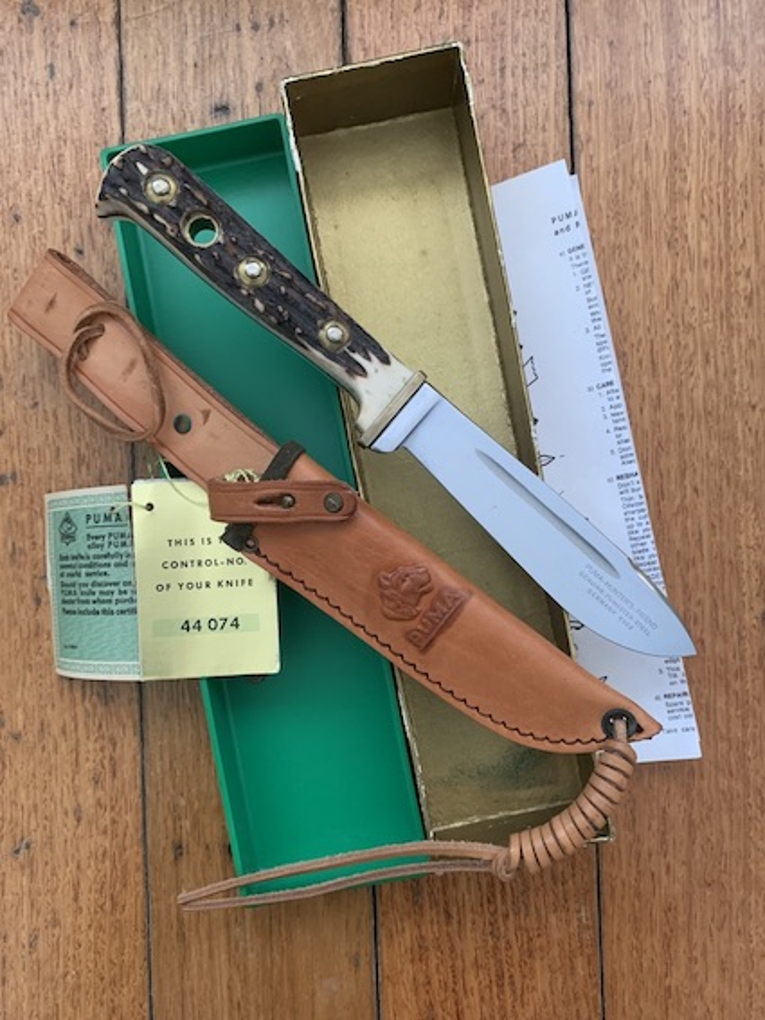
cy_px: 510
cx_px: 382
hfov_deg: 53.0
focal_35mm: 26
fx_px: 766
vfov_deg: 67.3
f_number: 1.8
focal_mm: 4.25
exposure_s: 1/60
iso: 320
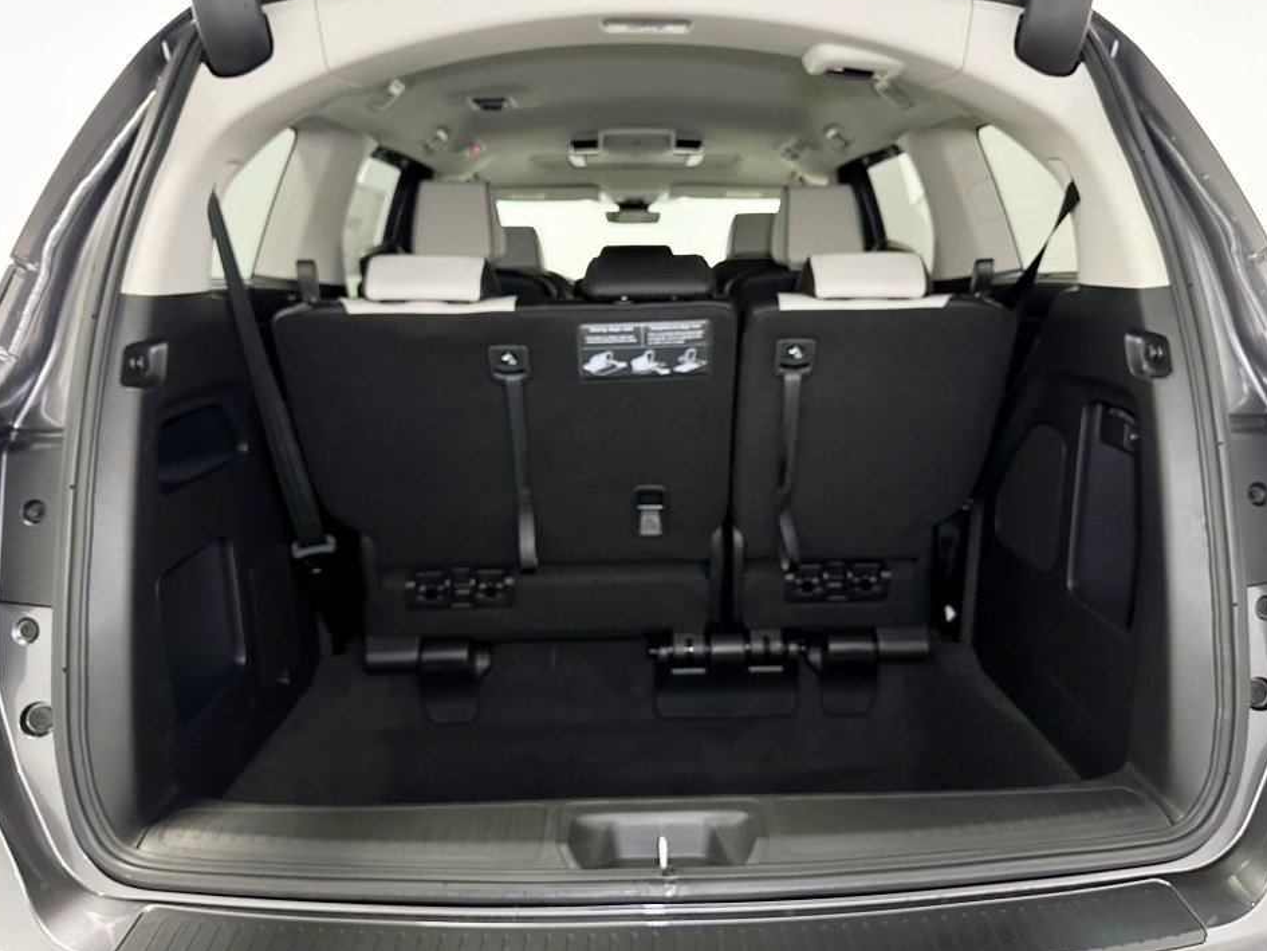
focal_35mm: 26
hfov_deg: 67.3
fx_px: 952
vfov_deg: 53.1
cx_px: 652
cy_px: 472
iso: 1000
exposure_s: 1/30
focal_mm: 6.86
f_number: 1.78
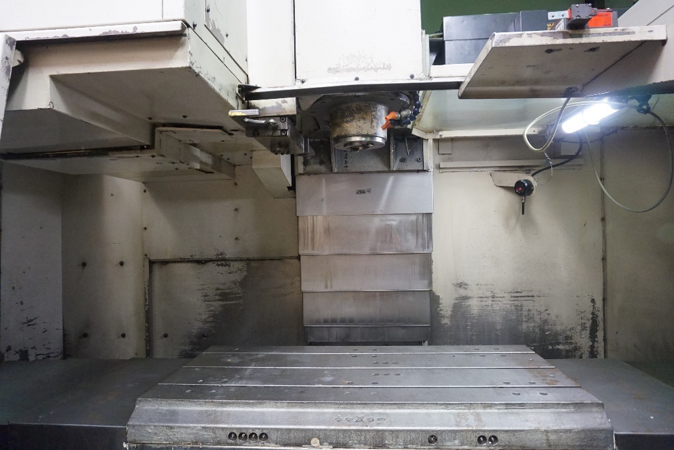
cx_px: 337
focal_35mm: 24
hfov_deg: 73.7
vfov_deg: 53.1
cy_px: 225
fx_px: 449
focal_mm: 16
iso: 3200
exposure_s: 1/160
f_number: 3.5
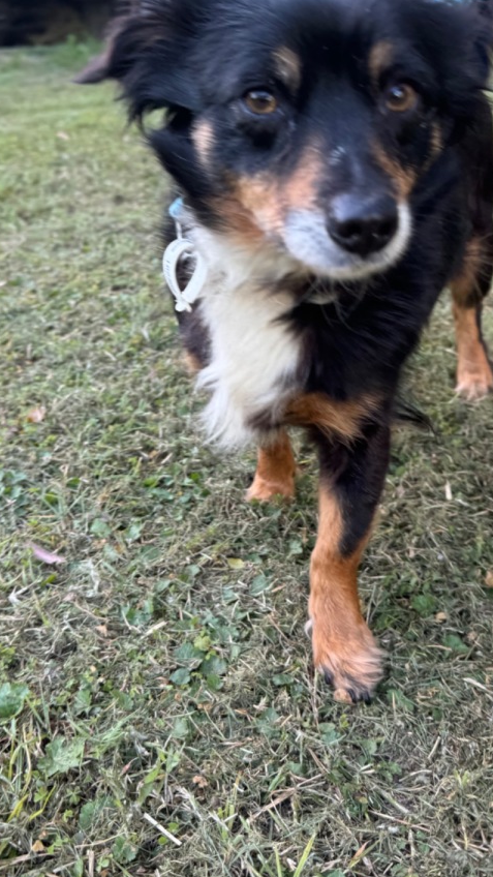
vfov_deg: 53.8
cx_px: 238
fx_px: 860
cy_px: 368
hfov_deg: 32.0
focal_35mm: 37
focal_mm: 6.76
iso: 80
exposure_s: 1/121
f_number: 1.78
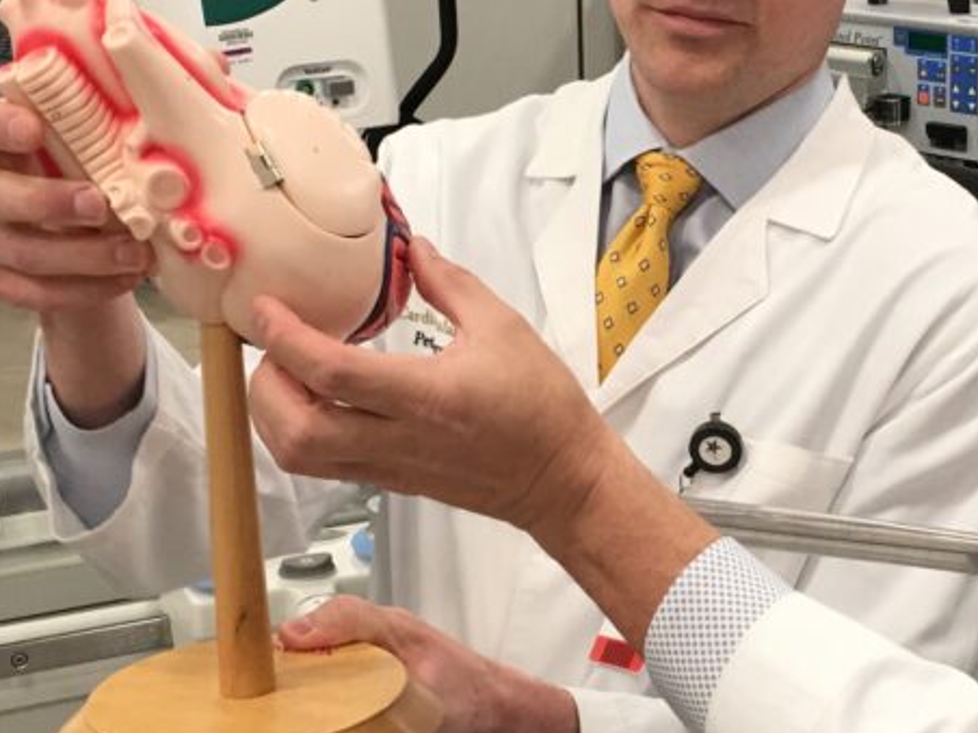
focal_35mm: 77
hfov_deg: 25.0
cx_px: 738
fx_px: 2175
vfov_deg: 19.1
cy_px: 350
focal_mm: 4.15
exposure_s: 1/30
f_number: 2.2
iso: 32
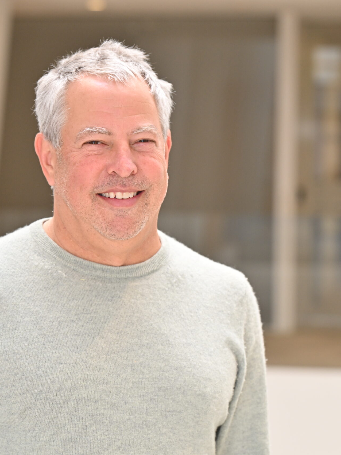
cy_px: 228
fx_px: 1958
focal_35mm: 149
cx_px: 97
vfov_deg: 13.3
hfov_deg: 9.9
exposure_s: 1/125
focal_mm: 103
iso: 800
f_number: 5
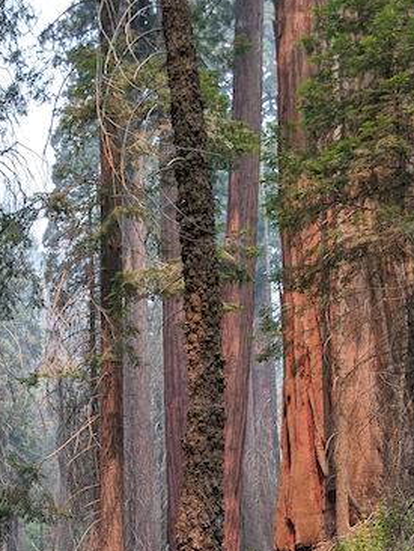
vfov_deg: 30.8
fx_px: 940
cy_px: 522
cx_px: 60
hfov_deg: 24.3
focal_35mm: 59
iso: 56
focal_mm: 4.44
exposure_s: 1/391
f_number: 1.8
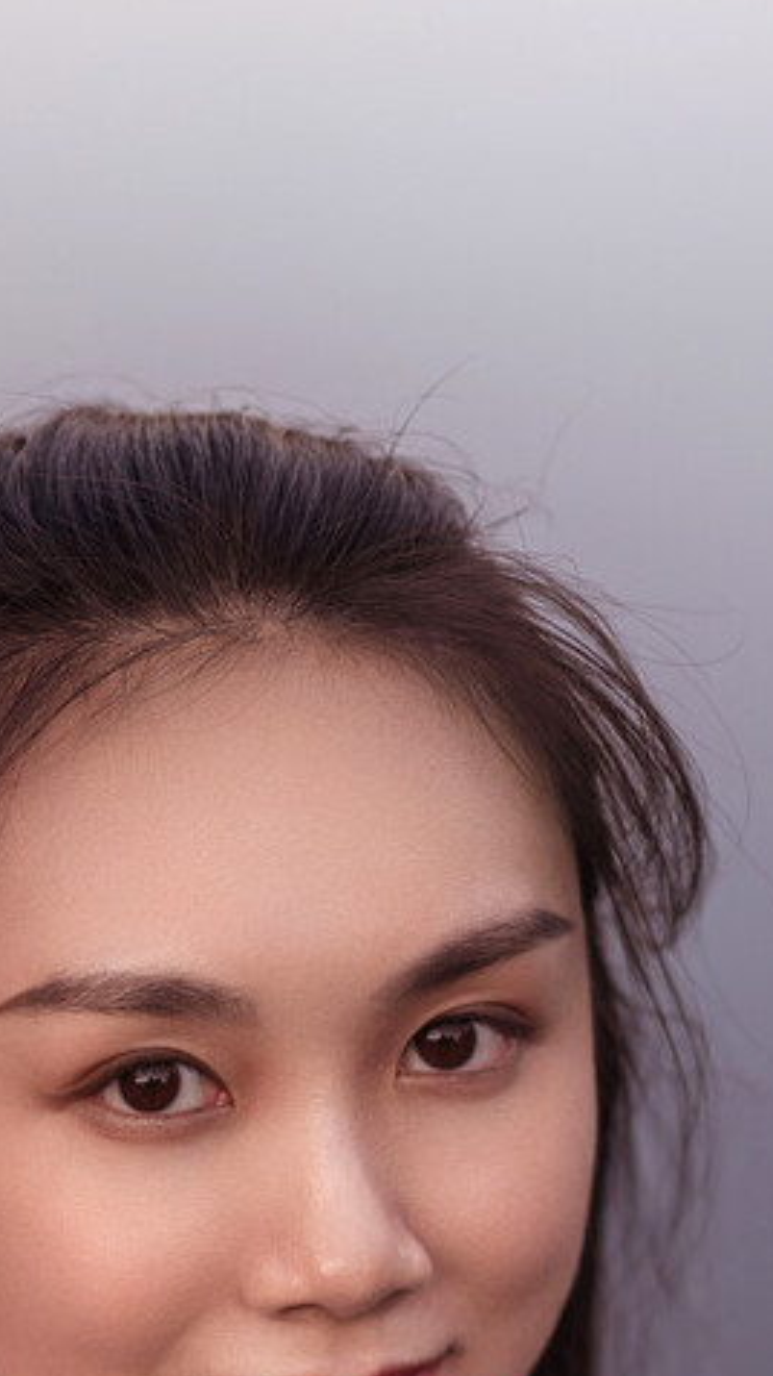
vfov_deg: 14.7
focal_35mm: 145
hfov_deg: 8.4
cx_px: 260
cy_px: 1258
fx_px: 5288
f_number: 1.8
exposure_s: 1/640
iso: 100
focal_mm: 55
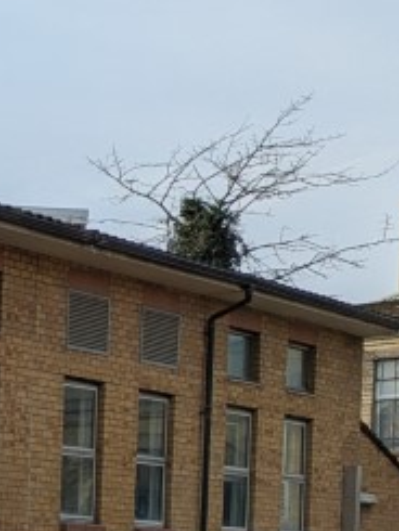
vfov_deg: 16.1
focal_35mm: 117
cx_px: -751
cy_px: 663
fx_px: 1797
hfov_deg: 9.9
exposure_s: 1/1572
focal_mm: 6.81
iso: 42
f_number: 1.85
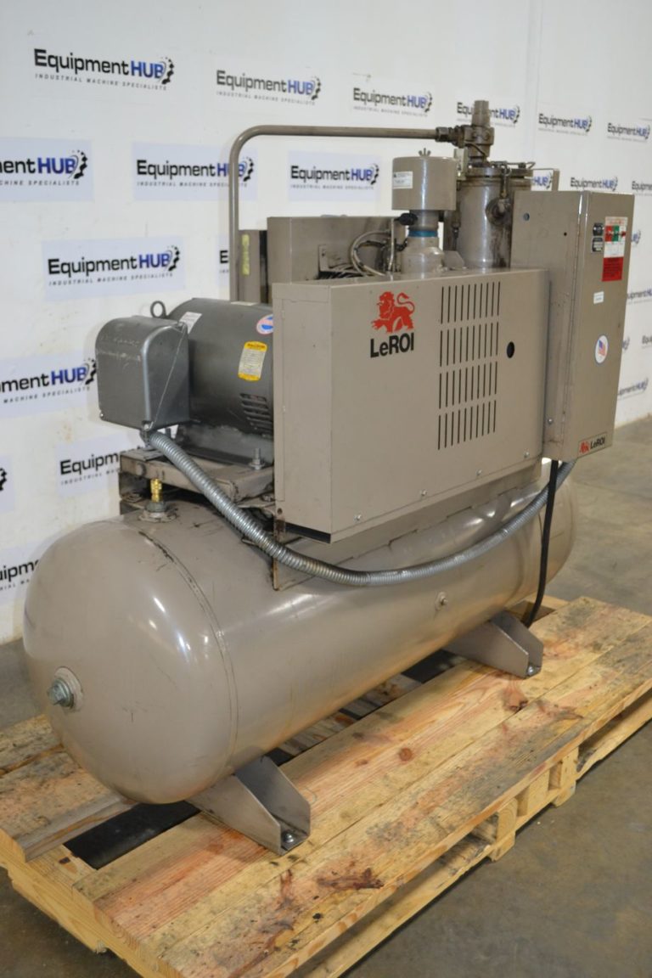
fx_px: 896
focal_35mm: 33
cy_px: 489
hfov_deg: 40.0
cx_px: 326
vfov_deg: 57.2
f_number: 4
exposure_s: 1/60
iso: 900
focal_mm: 22
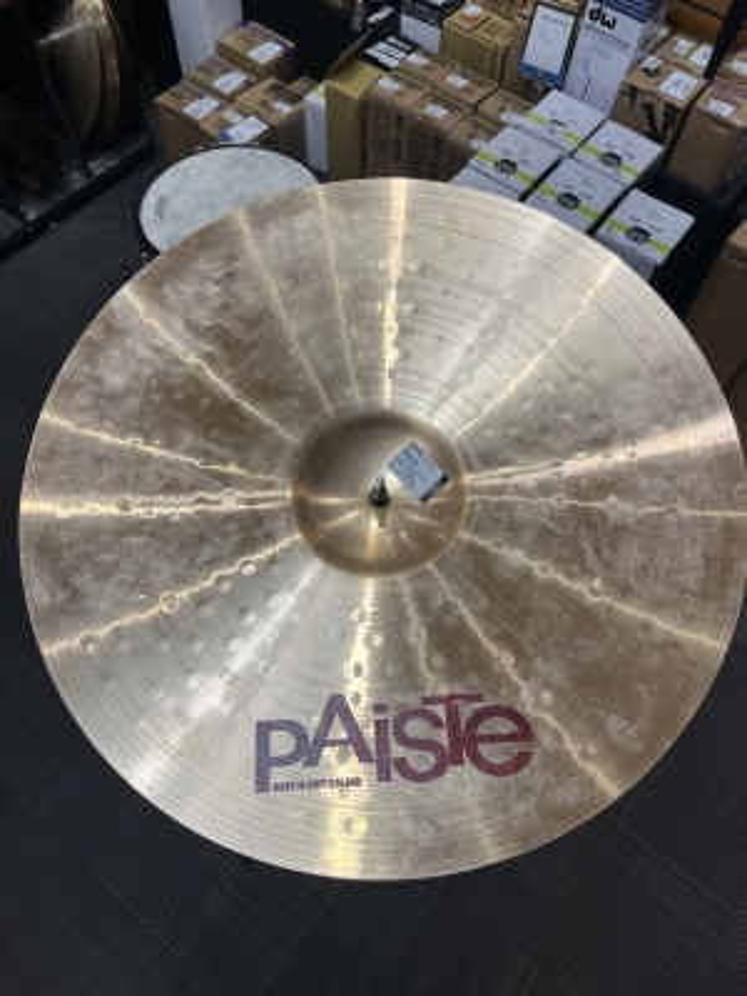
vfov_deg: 67.3
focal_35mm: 26
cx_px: 374
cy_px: 498
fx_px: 748
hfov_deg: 53.1
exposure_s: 1/120
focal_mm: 5.1
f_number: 1.6
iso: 40
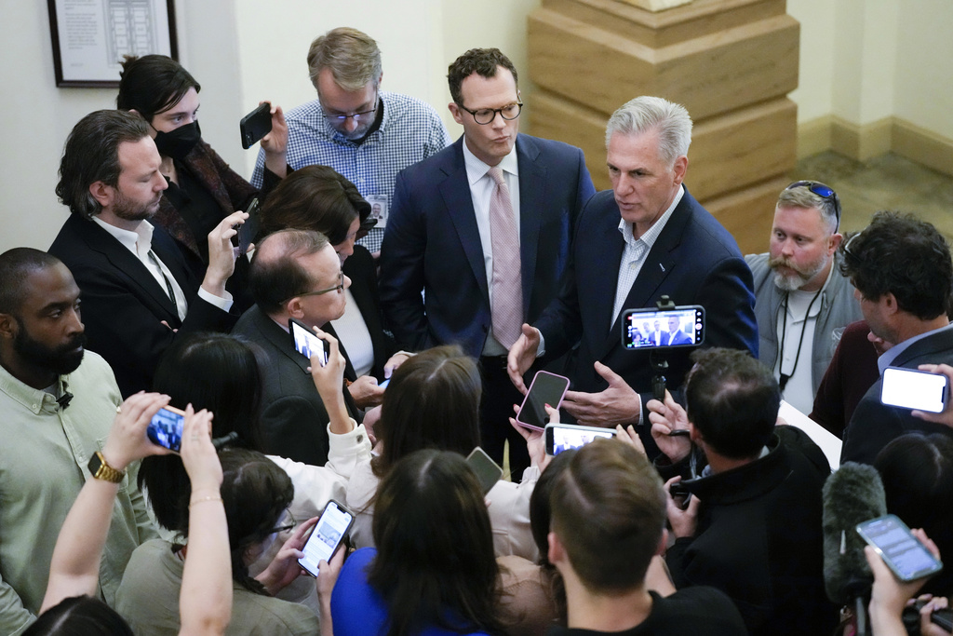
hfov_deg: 27.0
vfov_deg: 18.2
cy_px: 318
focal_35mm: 75
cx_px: 476
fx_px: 1986
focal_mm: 75
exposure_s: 1/250
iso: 8000
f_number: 2.8
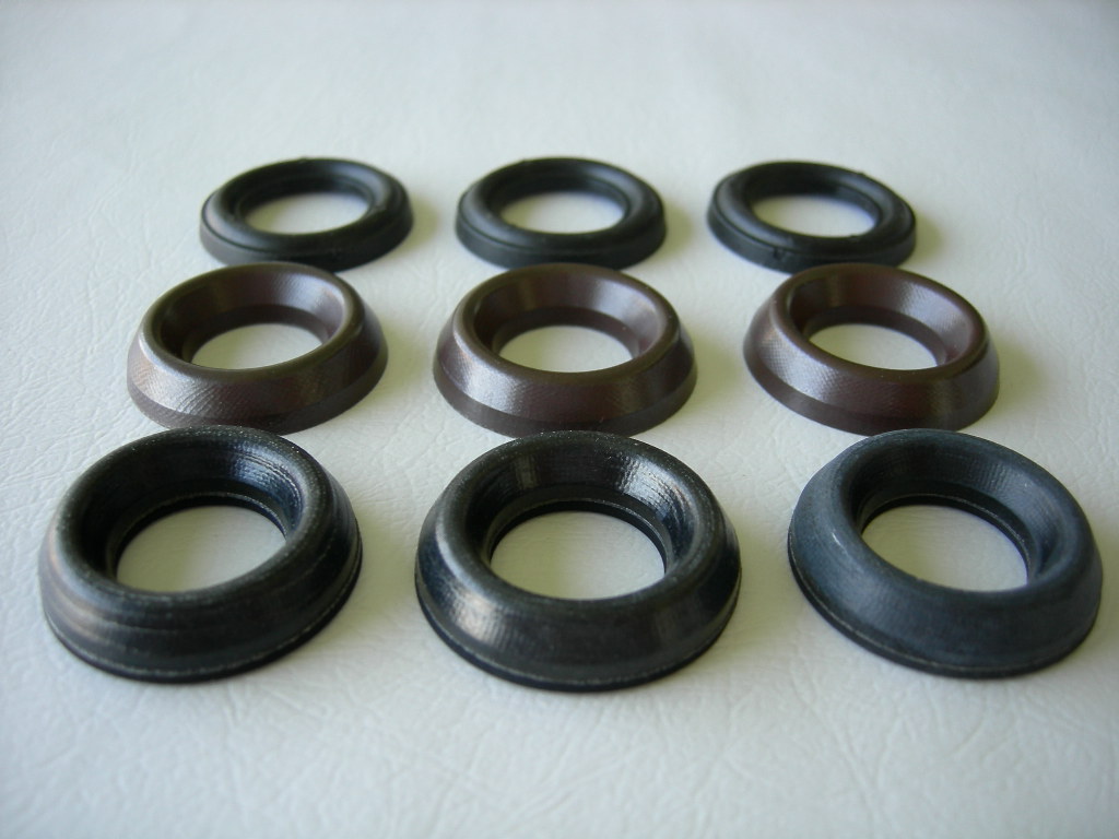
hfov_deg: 51.4
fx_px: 1164
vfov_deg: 39.7
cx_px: 560
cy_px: 420
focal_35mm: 36
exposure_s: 1/28.4
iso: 64
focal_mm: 7.5
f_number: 2.7
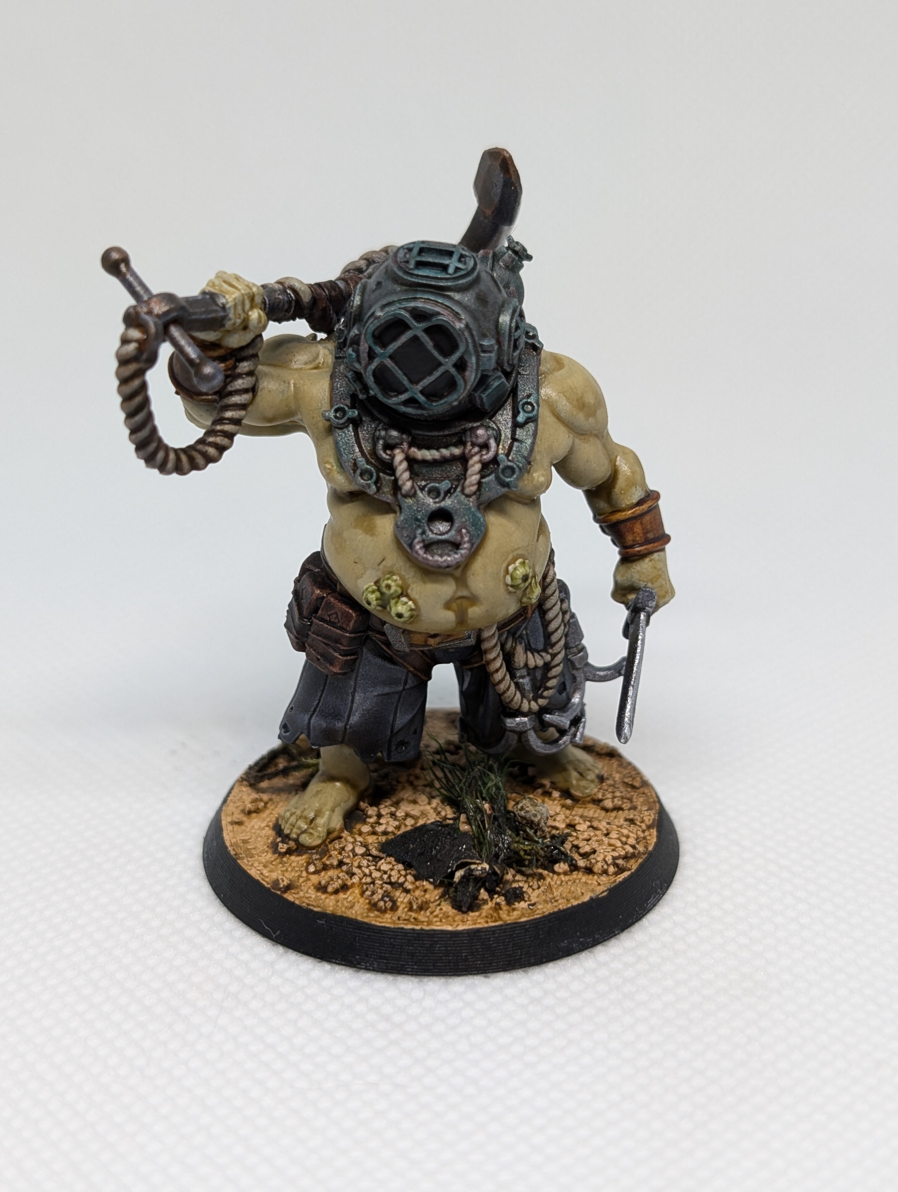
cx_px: 449
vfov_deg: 38.9
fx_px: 1691
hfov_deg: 29.7
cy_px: 596
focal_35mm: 49
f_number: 1.68
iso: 30
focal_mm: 6.9
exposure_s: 1/46.3
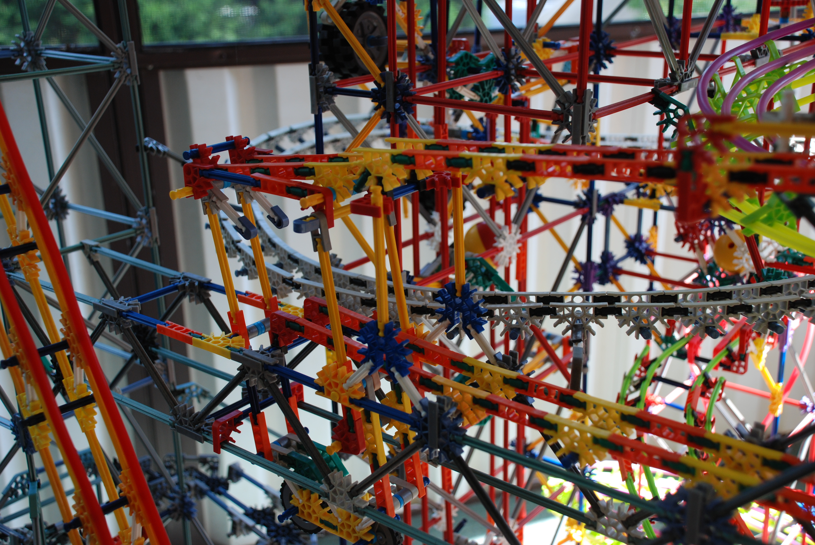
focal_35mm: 46
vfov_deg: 29.0
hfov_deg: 42.3
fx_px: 1054
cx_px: 408
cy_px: 272
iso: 200
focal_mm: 31
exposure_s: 1/60
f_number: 4.2
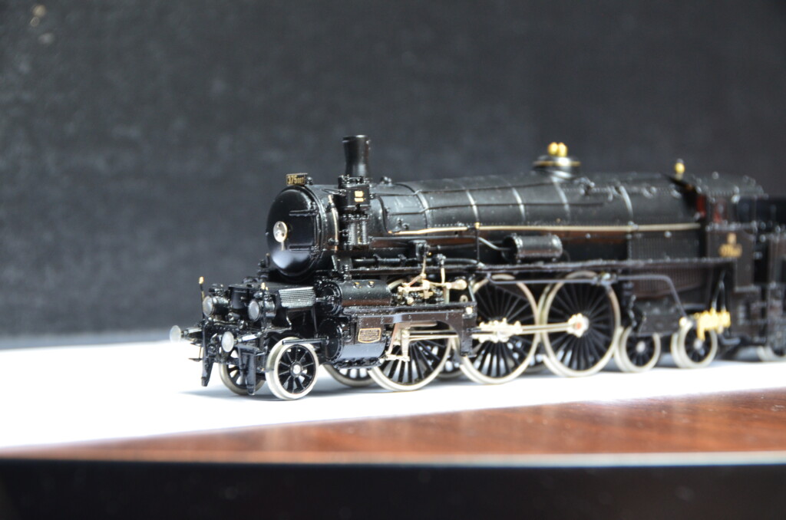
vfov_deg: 12.1
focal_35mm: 112
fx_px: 2451
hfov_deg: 18.2
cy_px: 260
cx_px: 393
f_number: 7.1
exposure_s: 1/30
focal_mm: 75
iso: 800
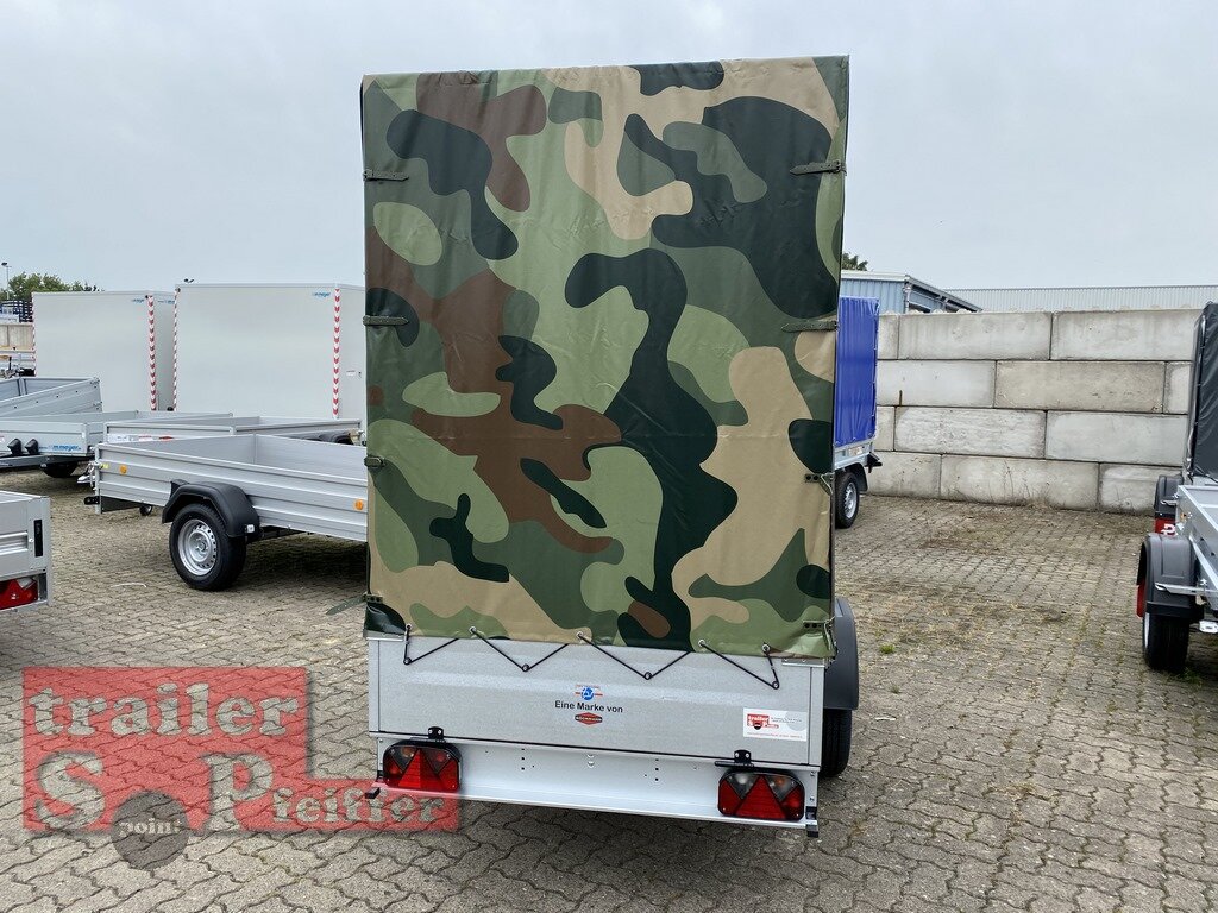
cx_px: 609
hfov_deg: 67.3
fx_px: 915
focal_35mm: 26
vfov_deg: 53.1
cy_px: 456
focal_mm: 4.25
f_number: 1.8
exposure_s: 1/738
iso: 32
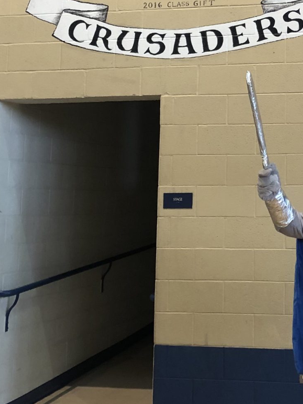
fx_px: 852
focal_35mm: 73
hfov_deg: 19.7
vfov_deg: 26.2
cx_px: 287
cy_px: 77
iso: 40
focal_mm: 3.99
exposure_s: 1/15
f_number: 1.8
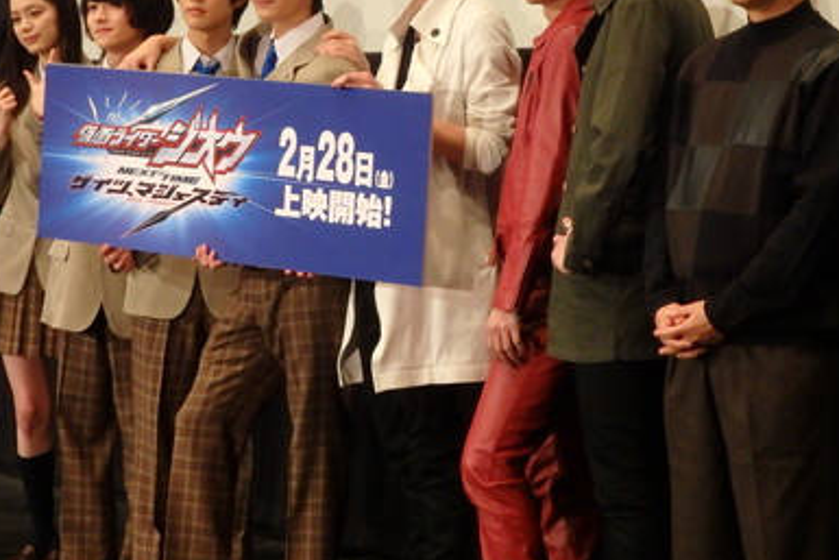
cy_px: 193
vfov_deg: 12.7
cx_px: 388
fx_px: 2518
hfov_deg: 18.9
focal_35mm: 108
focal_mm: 14.4
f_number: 4.6
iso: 800
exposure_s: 1/13
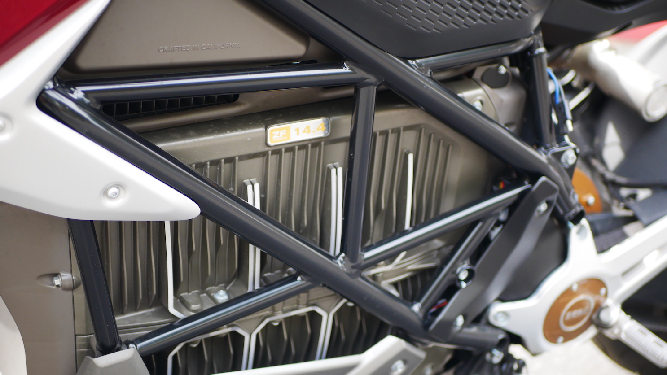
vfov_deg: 21.8
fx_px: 973
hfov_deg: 37.8
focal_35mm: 55
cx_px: 334
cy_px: 221
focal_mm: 25
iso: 200
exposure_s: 1/400
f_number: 1.7
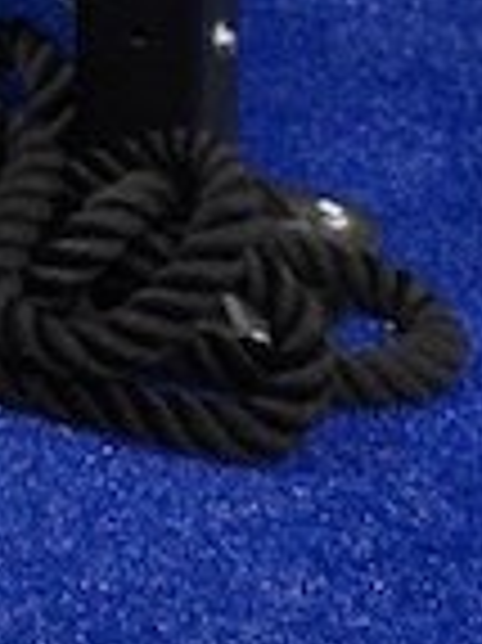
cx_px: -1369
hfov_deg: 6.5
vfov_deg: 8.6
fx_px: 3514
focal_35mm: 189
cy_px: -1351
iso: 3200
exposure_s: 1/160
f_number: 2.8
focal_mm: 22
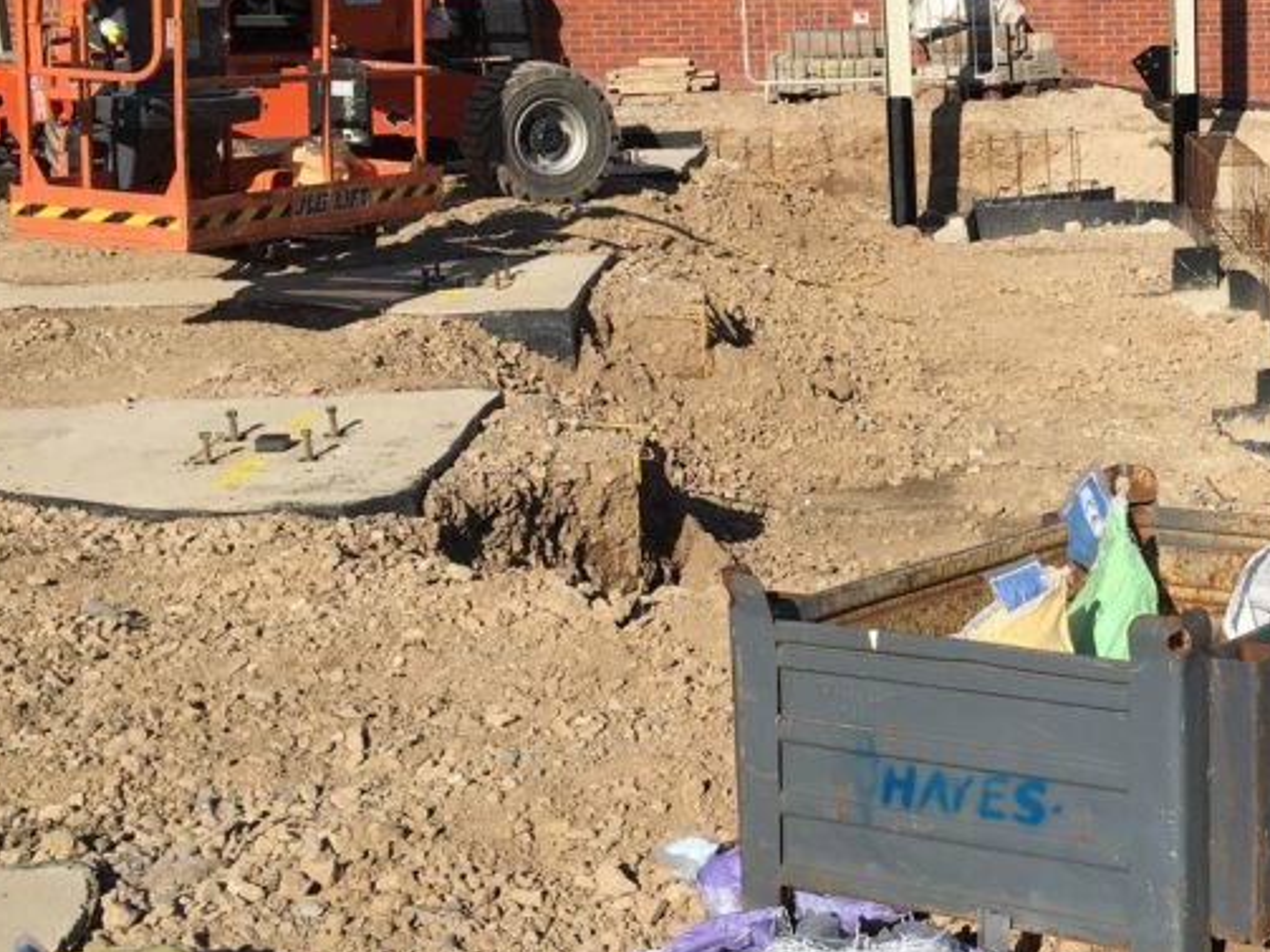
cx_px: 1179
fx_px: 2164
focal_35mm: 59
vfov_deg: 24.8
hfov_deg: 31.0
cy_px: 419
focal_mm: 4.15
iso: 25
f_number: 2.2
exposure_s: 1/2079
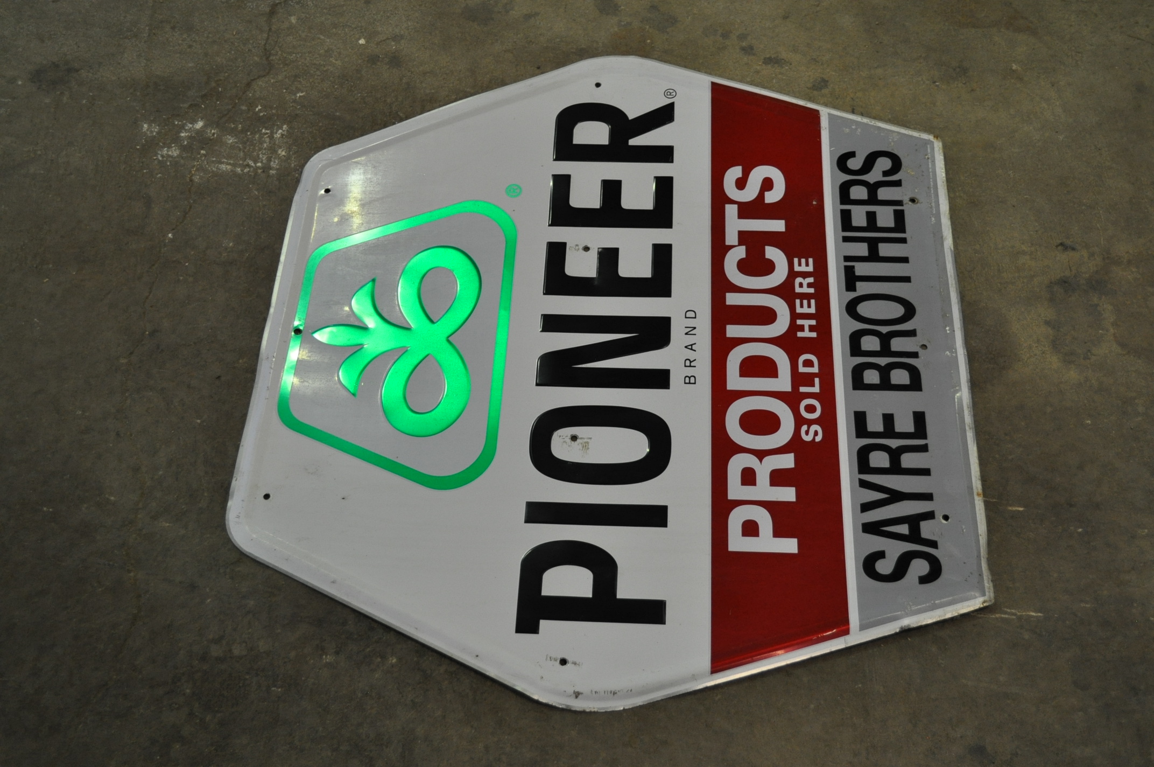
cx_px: 577
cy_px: 384
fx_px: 1249
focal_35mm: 39
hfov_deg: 49.6
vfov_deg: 34.1
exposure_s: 1/50
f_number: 4.2
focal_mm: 26
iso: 800
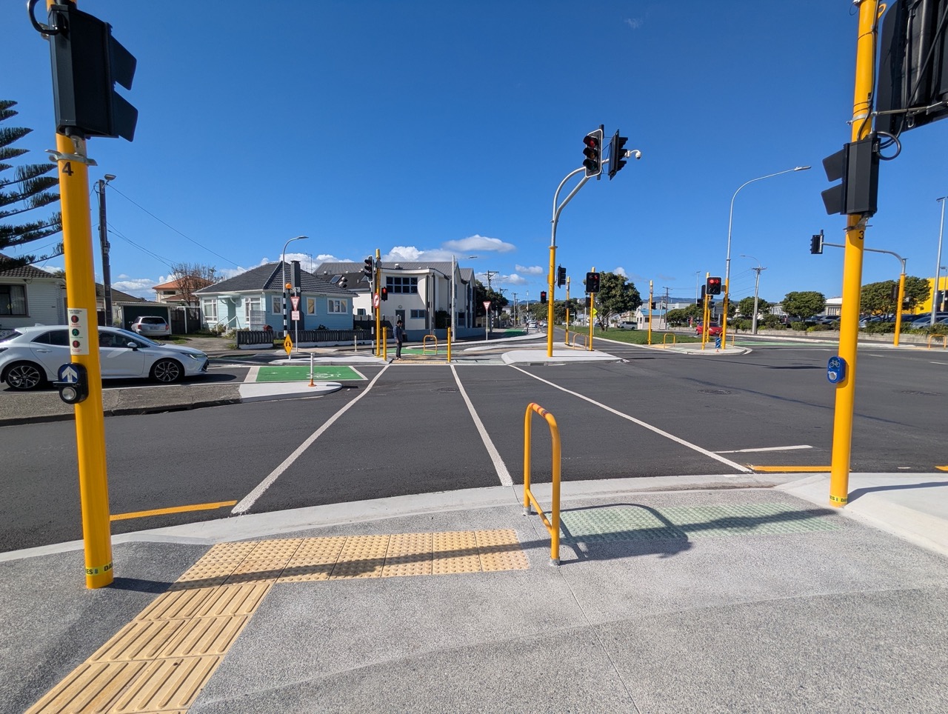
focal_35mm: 16
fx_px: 439
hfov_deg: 94.4
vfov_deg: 78.3
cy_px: 357
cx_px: 474
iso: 46
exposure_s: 1/2445
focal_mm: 2.35
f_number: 2.2
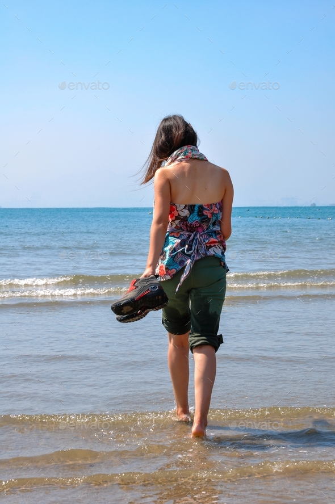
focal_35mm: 98
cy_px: 252
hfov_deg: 14.0
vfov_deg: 20.9
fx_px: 1364
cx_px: 168
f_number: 14
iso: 100
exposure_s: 1/80
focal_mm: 65
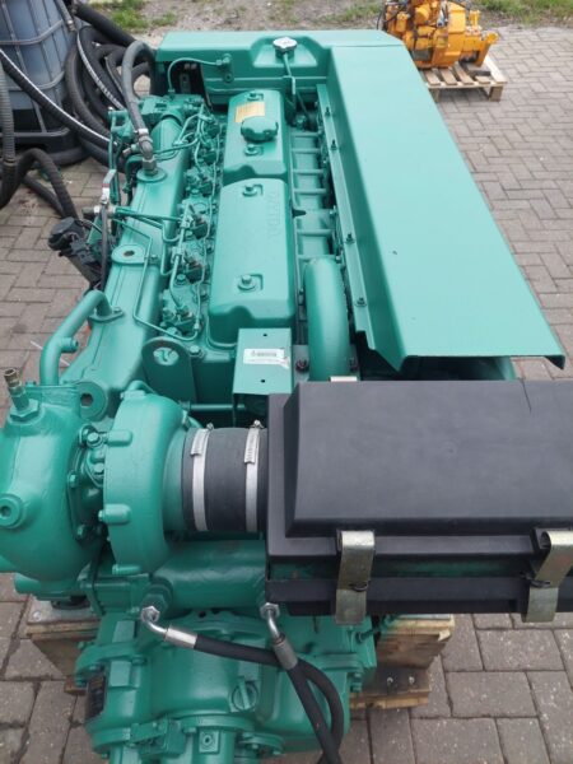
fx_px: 530
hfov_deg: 56.8
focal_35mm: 24
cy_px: 382
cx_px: 286
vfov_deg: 71.6
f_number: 1.8
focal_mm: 5.23
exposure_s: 1/100
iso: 64
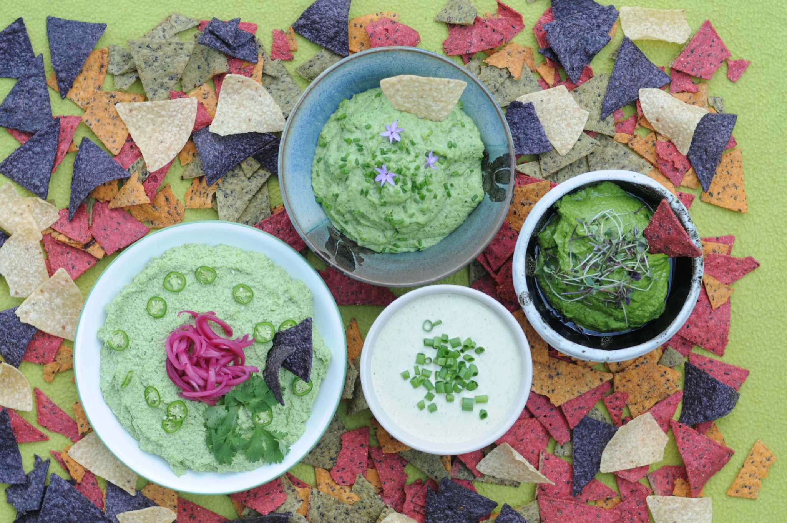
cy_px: 262
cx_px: 394
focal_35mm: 75
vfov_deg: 18.1
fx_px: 1637
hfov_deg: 27.0
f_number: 2.8
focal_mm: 50
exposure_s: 1/400
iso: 200
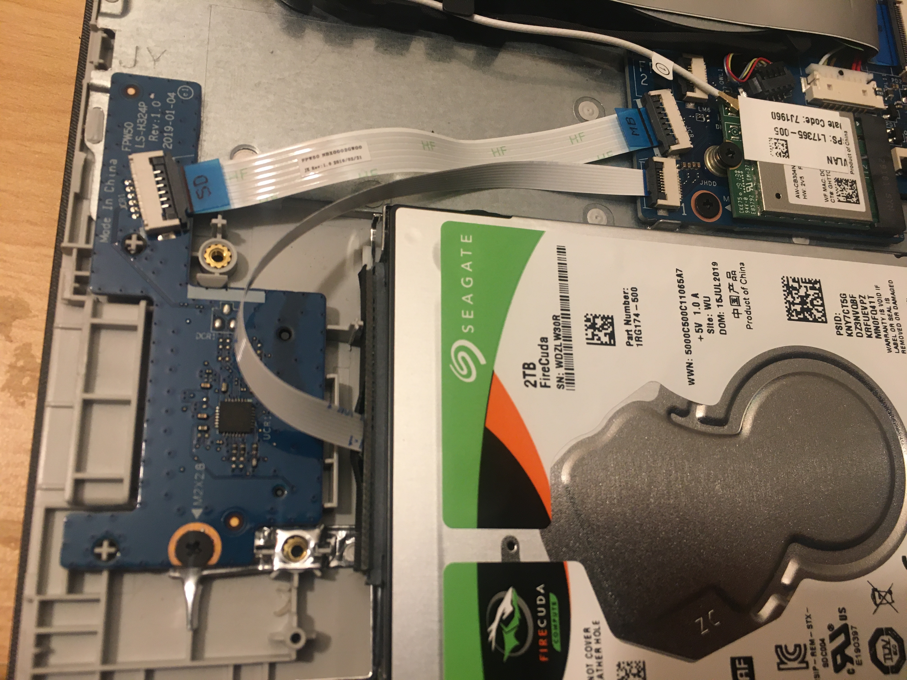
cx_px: 454
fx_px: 760
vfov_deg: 48.2
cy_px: 340
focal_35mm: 29
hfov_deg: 61.7
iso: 100
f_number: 2.2
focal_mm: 4.15
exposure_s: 1/33
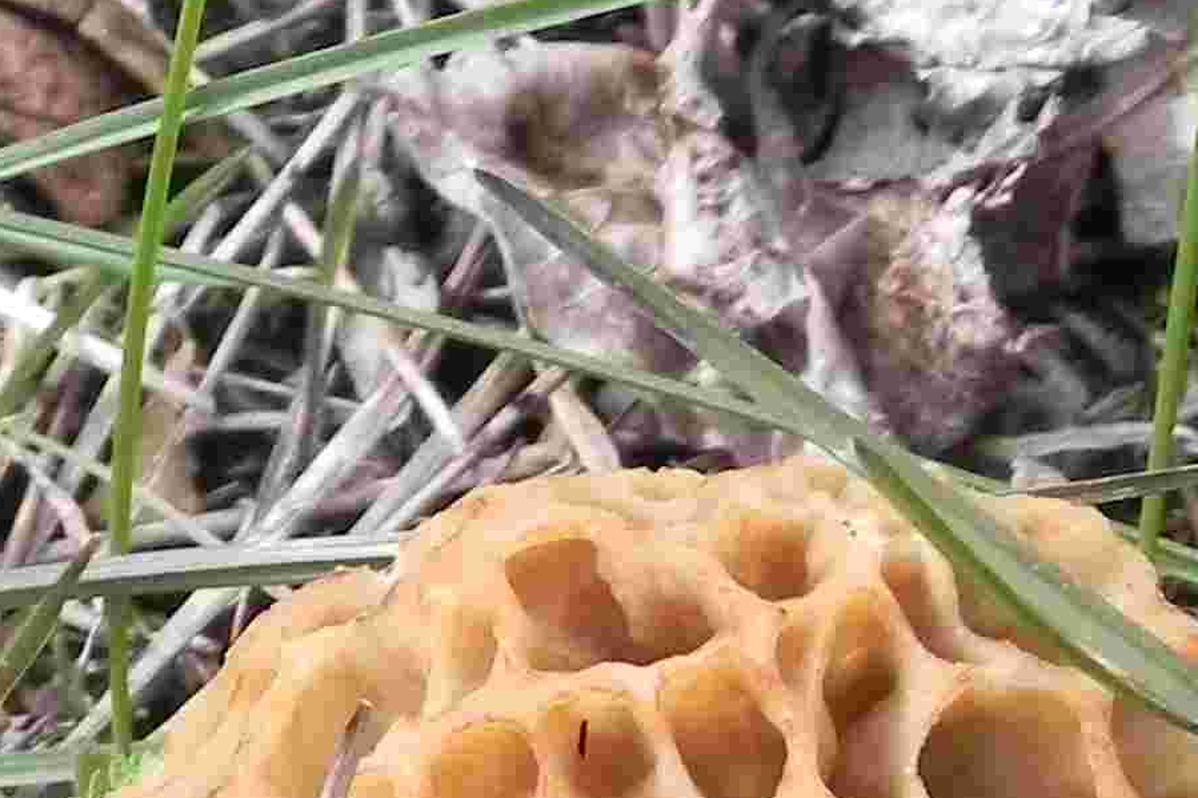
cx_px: 548
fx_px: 5756
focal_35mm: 173
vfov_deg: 7.5
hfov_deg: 11.9
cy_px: 1809
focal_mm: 7.3
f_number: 5
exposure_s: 1/218
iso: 160
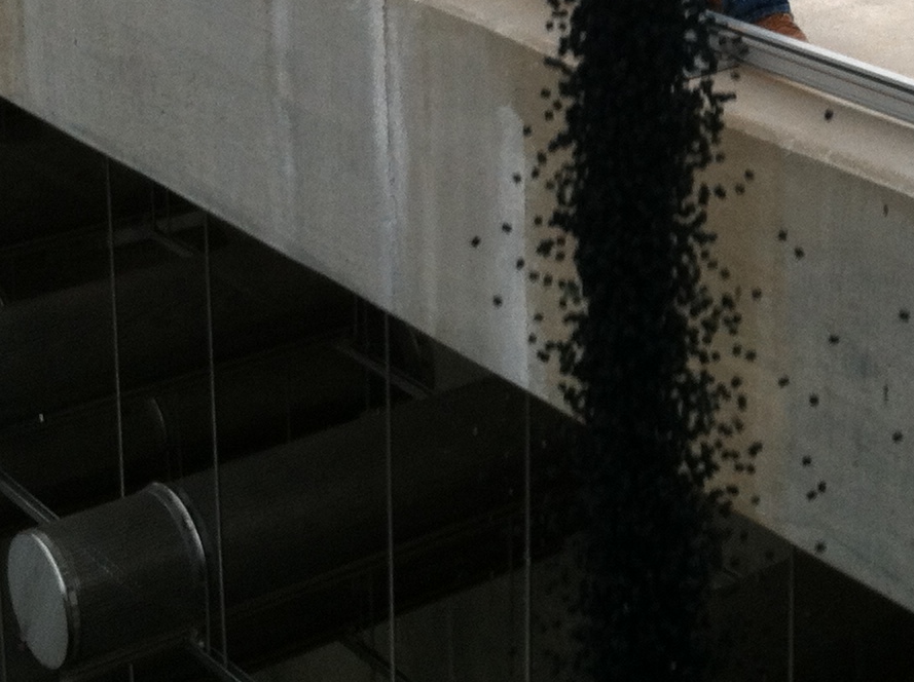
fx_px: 2689
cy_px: -148
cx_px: 814
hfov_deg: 19.0
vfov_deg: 14.0
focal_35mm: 102
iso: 80
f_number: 2.8
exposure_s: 1/380
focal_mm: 3.85
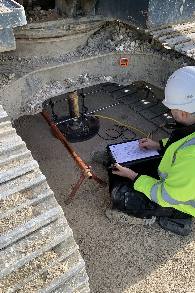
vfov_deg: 65.5
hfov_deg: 46.3
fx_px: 227
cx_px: 109
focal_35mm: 28
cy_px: 149
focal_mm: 4.25
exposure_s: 1/523
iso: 25
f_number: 1.8
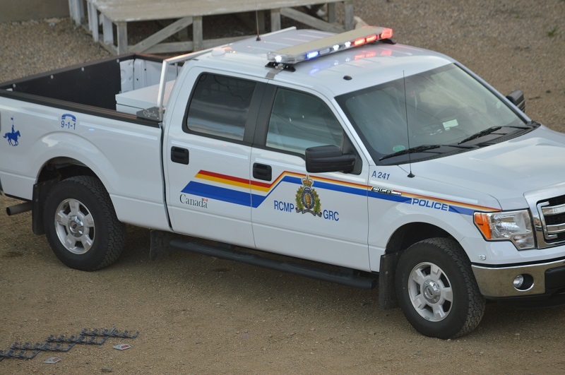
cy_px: 188
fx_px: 4937
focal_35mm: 315
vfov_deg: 4.4
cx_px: 282
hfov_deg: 6.6
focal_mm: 210
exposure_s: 1/160
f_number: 5.3
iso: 200
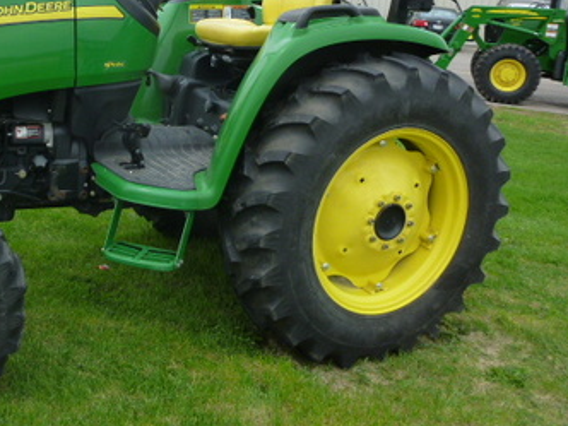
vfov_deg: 34.4
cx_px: 156
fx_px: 673
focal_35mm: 41
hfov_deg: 44.5
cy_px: 104
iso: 160
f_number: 3.1
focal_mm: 4.5
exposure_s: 1/640
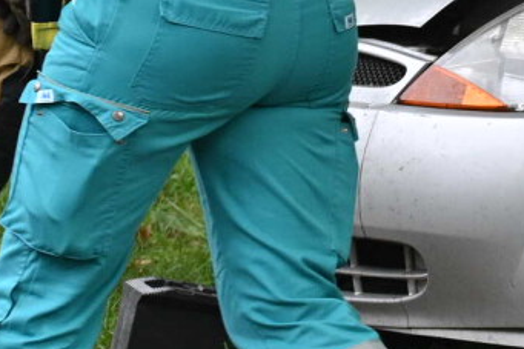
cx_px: 1208
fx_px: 5485
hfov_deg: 5.3
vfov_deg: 3.6
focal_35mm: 377
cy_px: -381
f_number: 6
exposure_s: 1/500
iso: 800
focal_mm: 67
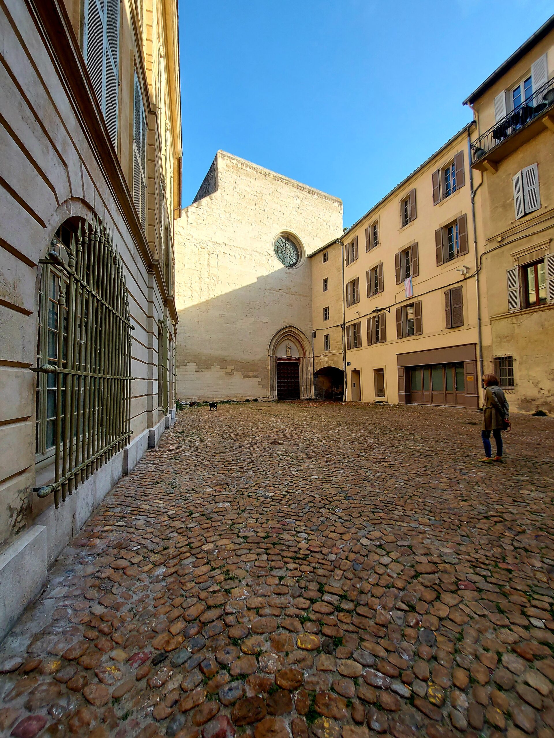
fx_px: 277
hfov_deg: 89.9
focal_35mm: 13
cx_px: 277
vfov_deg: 106.2
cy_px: 369
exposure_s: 1/909
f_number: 2.2
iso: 50
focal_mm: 1.74
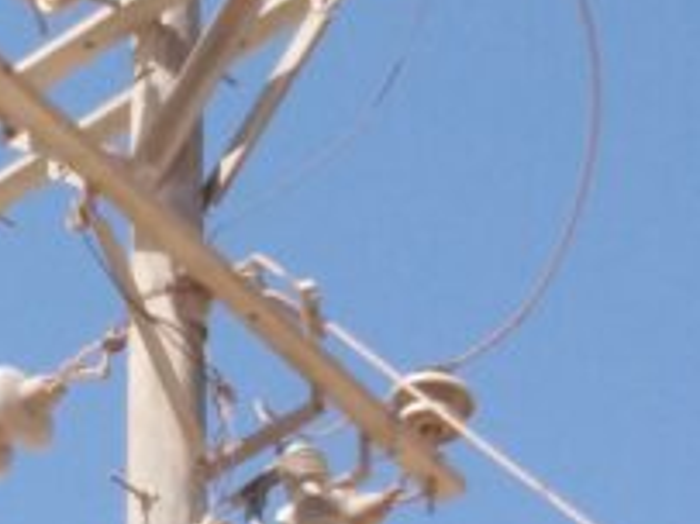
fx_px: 1496
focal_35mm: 74
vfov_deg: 19.9
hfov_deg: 24.8
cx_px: -45
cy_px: 248
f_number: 2.2
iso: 100
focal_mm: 3.37
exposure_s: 1/1150
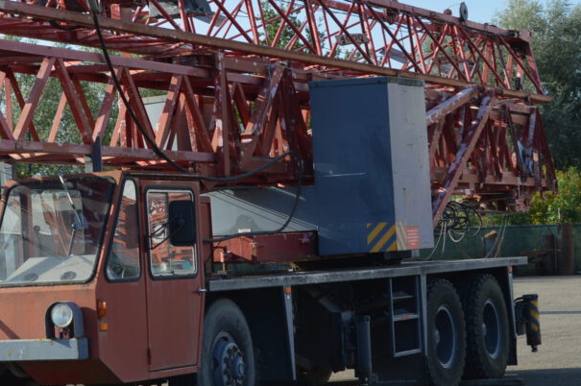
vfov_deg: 10.6
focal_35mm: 129
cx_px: 139
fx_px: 2080
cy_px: 201
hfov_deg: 15.8
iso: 100
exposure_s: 1/200
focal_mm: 40
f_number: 7.1
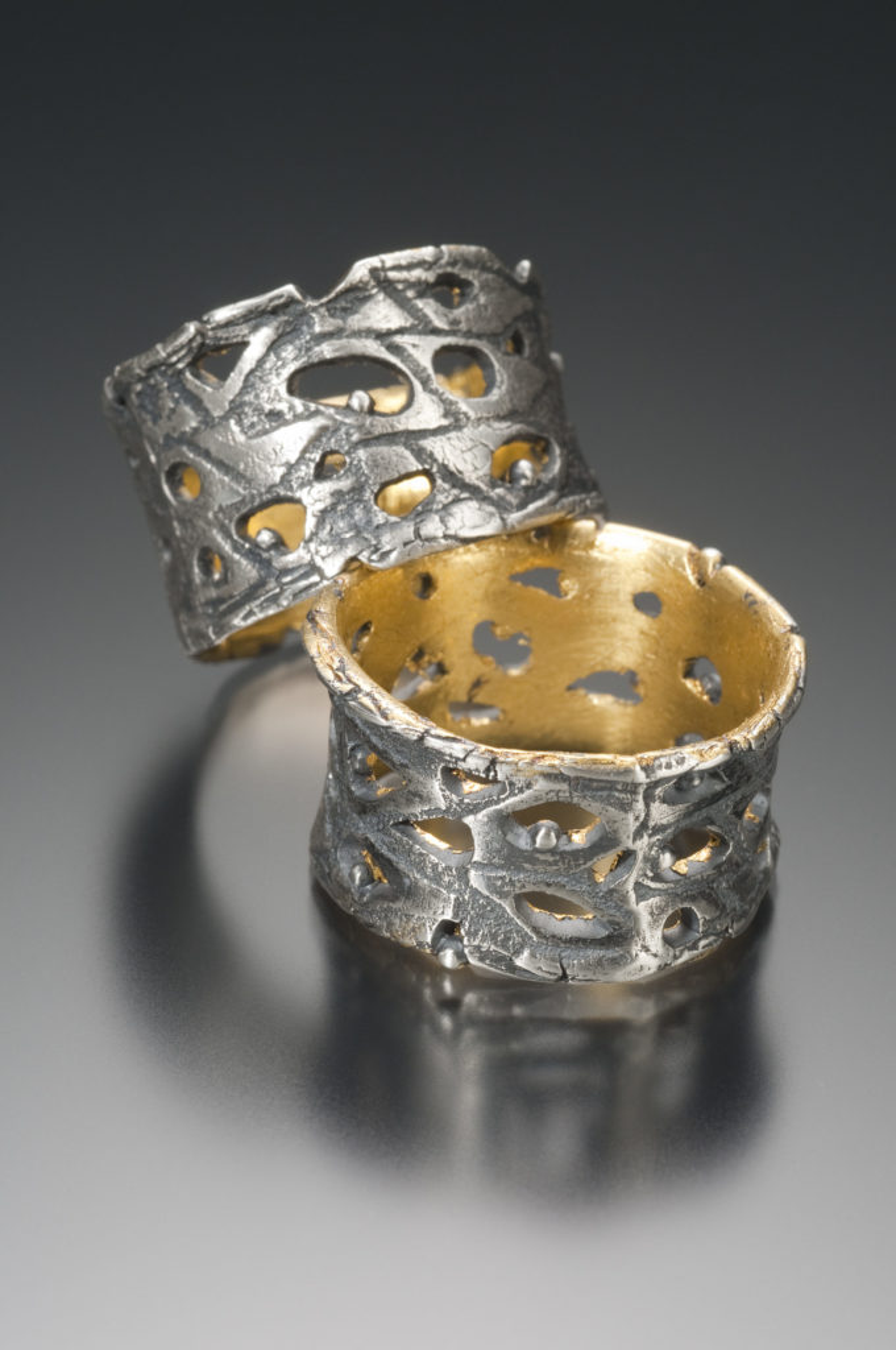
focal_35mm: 90
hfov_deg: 15.1
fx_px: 3369
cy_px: 675
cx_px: 448
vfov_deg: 22.6
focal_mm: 60
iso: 200
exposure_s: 1/60
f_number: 22
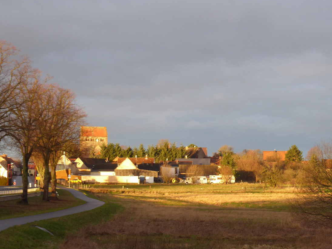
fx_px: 1352
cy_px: 152
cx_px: 180
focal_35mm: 141
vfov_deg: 10.5
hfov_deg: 14.0
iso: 160
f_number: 5
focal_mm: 17.5
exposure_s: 1/60
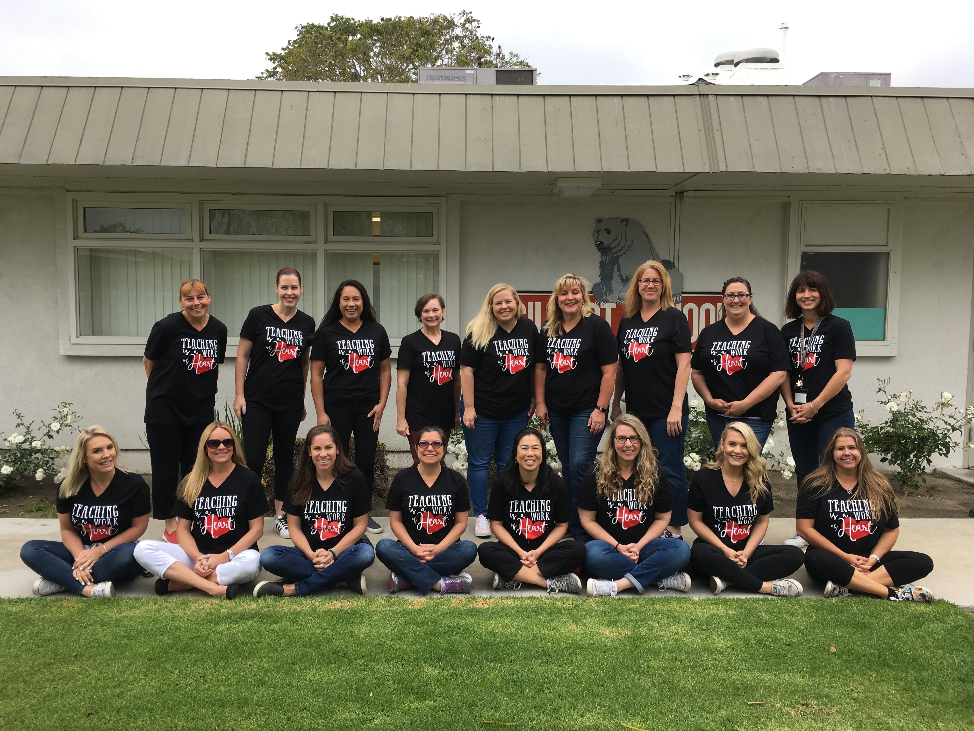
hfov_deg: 61.7
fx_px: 816
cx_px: 487
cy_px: 366
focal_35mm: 29
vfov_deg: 48.2
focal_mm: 4.15
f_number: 2.2
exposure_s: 1/162
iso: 25
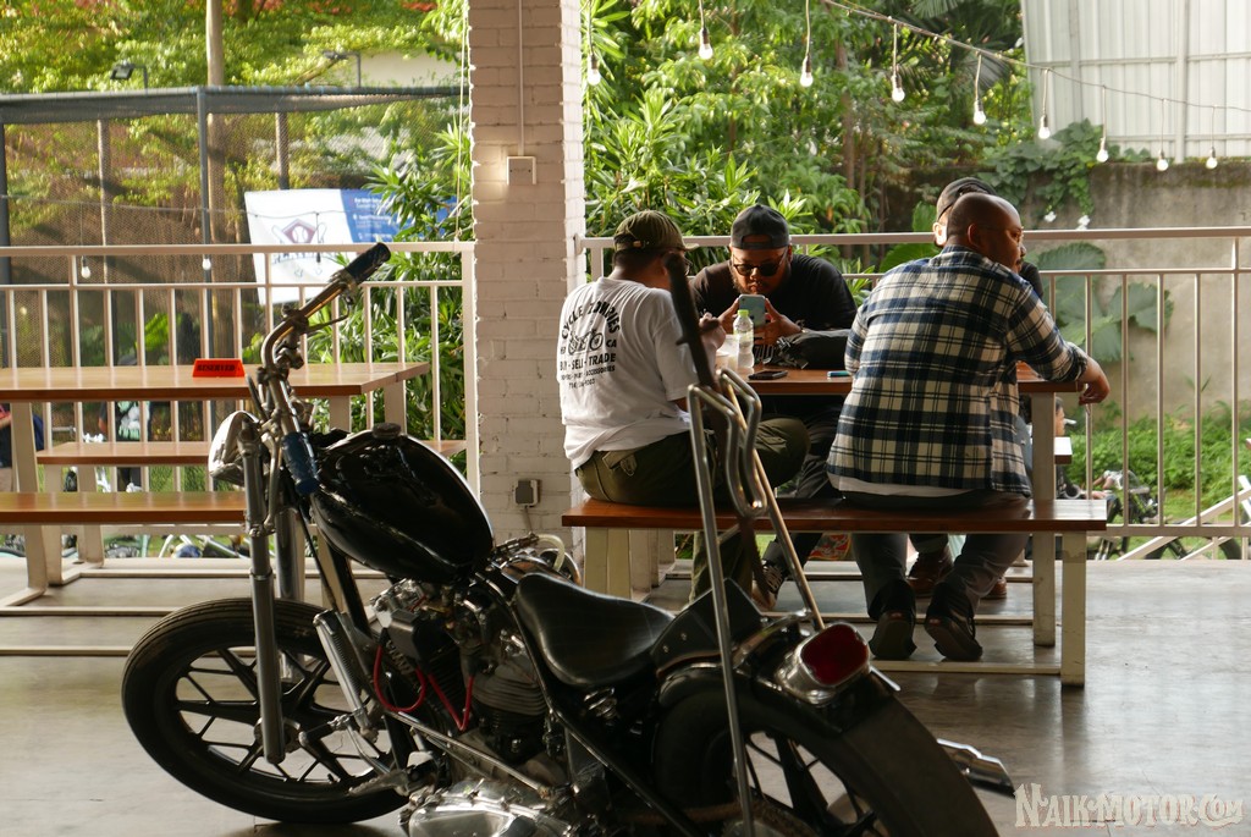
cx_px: 626
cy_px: 418
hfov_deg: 27.0
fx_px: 2609
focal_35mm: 75
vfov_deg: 18.2
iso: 200
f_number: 2.8
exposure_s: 1/125
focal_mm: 34
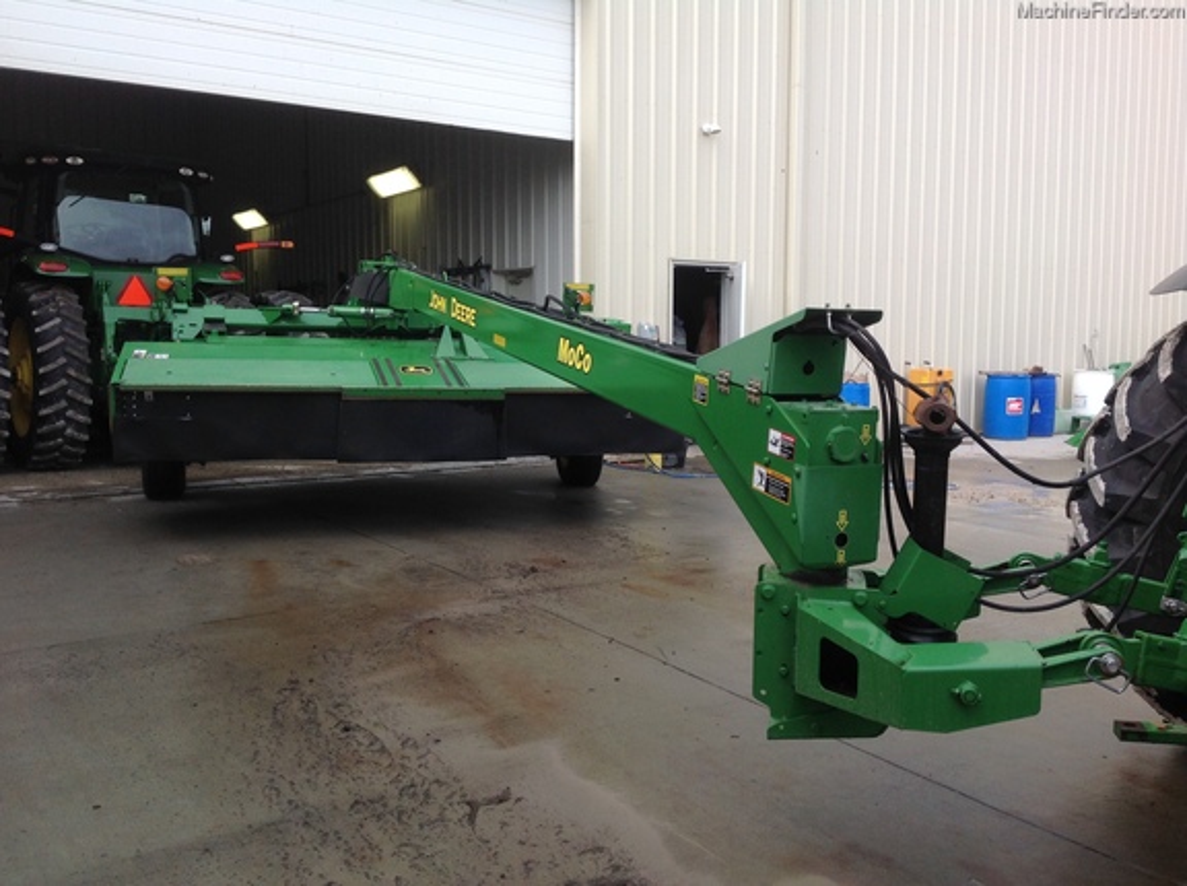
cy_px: 443
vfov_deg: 40.6
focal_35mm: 35
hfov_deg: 52.7
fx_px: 1198
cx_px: 594
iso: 50
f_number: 2.4
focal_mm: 4.28
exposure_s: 1/672
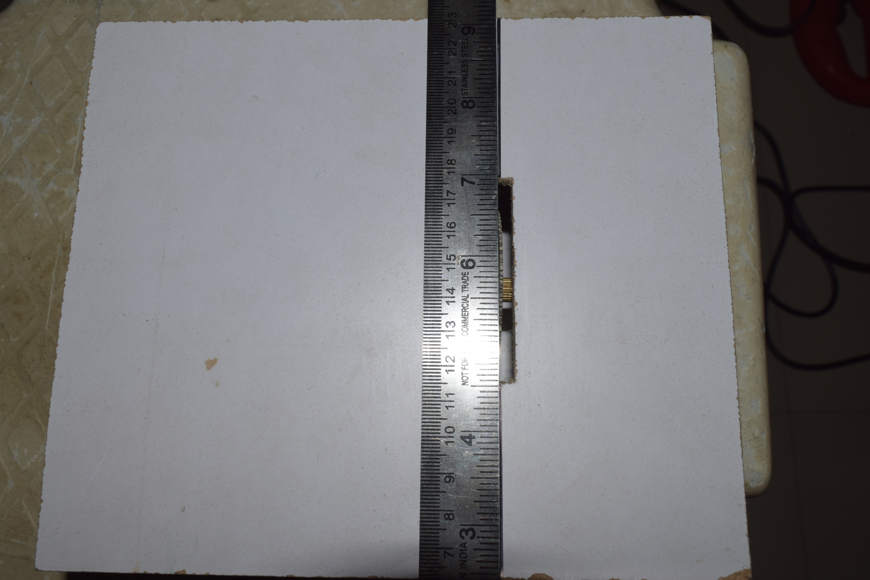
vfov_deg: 40.0
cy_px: 290
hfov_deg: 57.2
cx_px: 435
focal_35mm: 33
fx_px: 797
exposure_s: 1/60
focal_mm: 22
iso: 100
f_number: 10
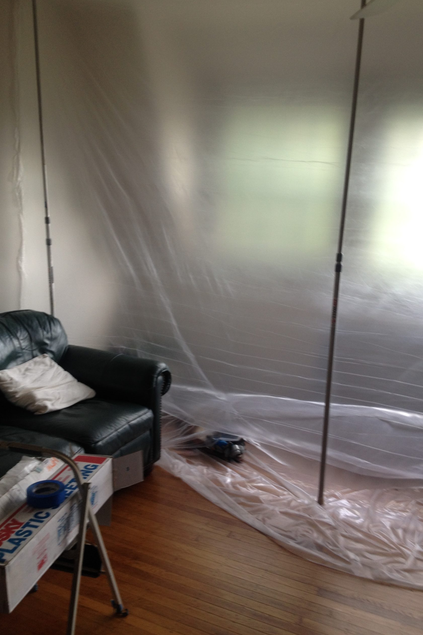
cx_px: 209
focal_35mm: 37
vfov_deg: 51.9
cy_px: 313
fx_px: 652
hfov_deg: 35.9
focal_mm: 4.28
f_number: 2.4
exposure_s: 1/30
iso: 50
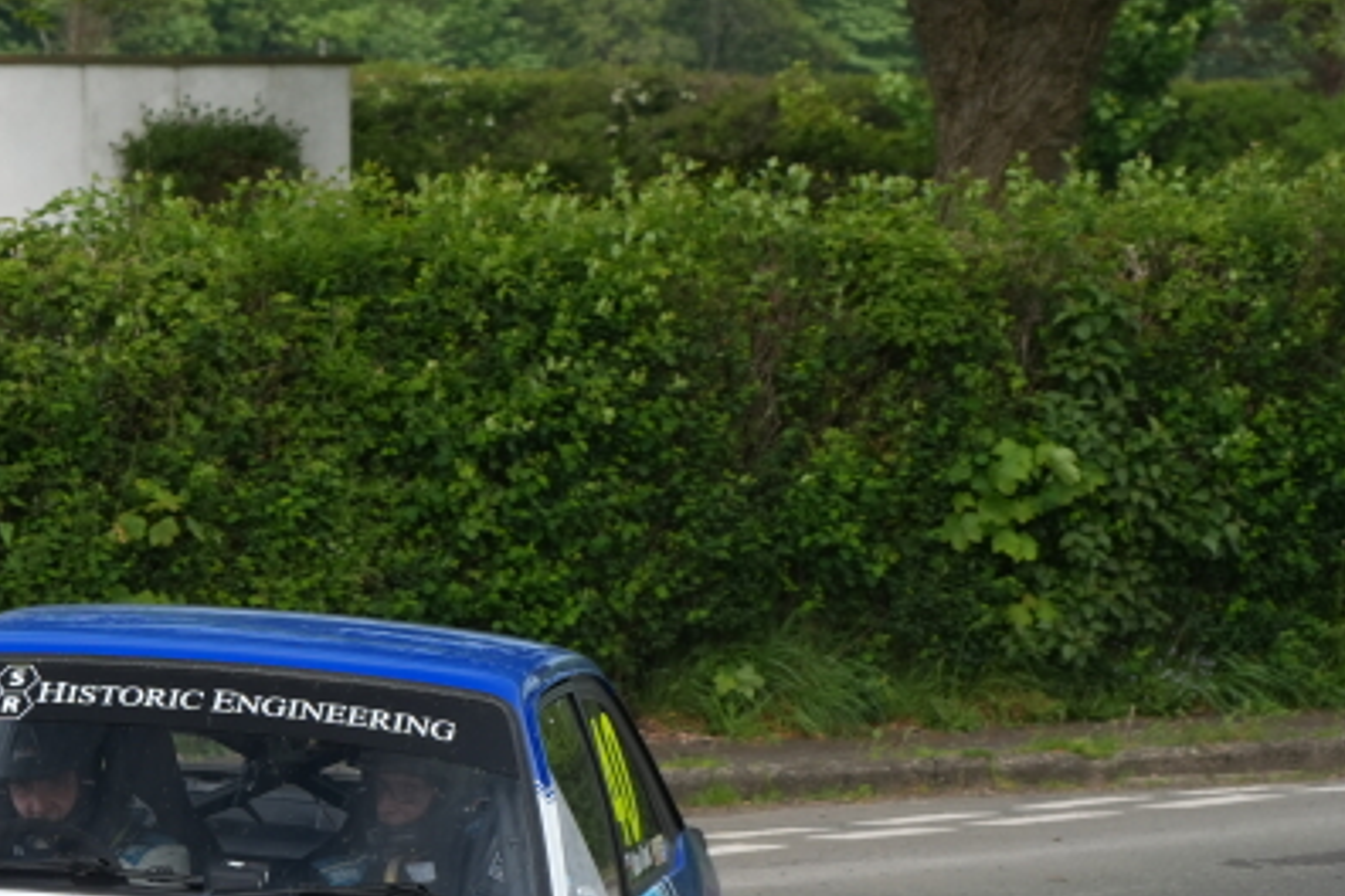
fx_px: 8480
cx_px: 92
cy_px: 855
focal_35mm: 227
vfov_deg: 6.0
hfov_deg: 9.0
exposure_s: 1/500
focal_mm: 100
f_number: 10
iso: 800
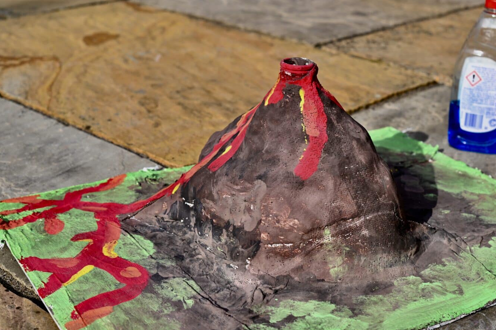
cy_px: 173
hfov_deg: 34.5
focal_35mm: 58
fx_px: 799
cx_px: 281
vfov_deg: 23.3
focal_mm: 50
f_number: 7.1
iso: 100
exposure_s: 1/400
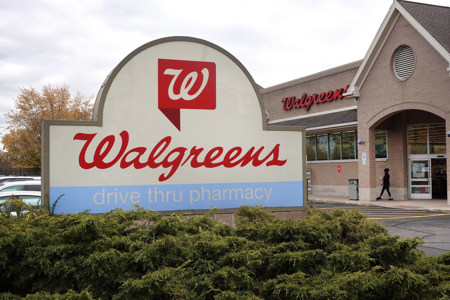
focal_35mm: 44
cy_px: 150
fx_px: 550
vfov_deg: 30.5
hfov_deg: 44.5
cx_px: 225
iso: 500
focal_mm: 16.21
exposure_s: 1/200
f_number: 9
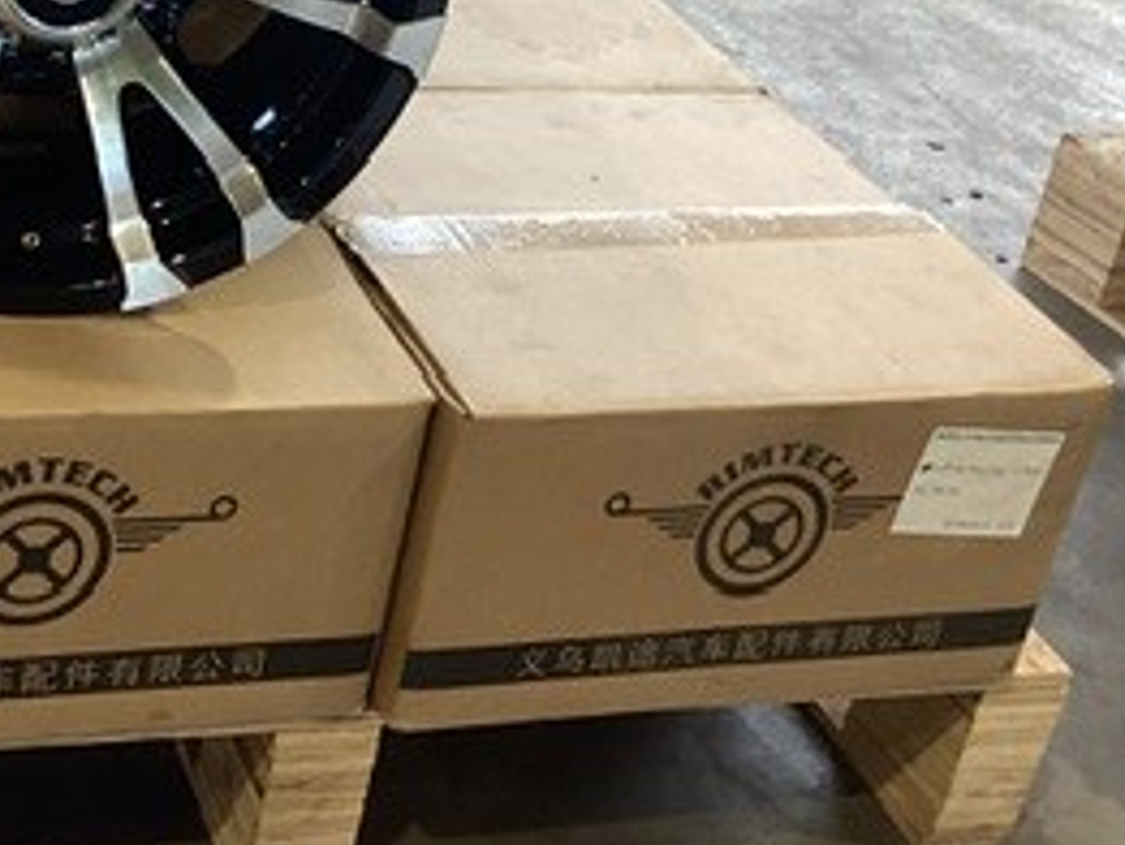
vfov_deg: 19.4
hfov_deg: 25.2
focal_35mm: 76
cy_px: 345
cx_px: 224
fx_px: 2471
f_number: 2.4
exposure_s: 1/50
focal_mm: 3.3
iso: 160
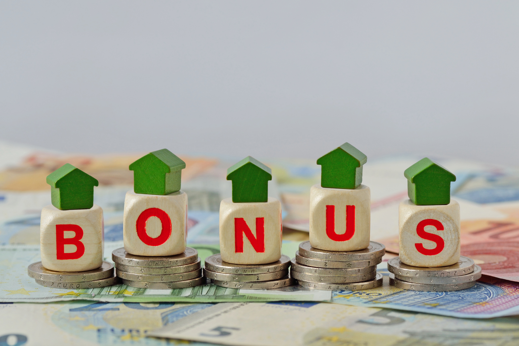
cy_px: 173
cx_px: 260
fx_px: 1946
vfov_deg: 10.2
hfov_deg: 15.2
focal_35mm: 135
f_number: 9
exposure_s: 1/10
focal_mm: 90
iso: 100
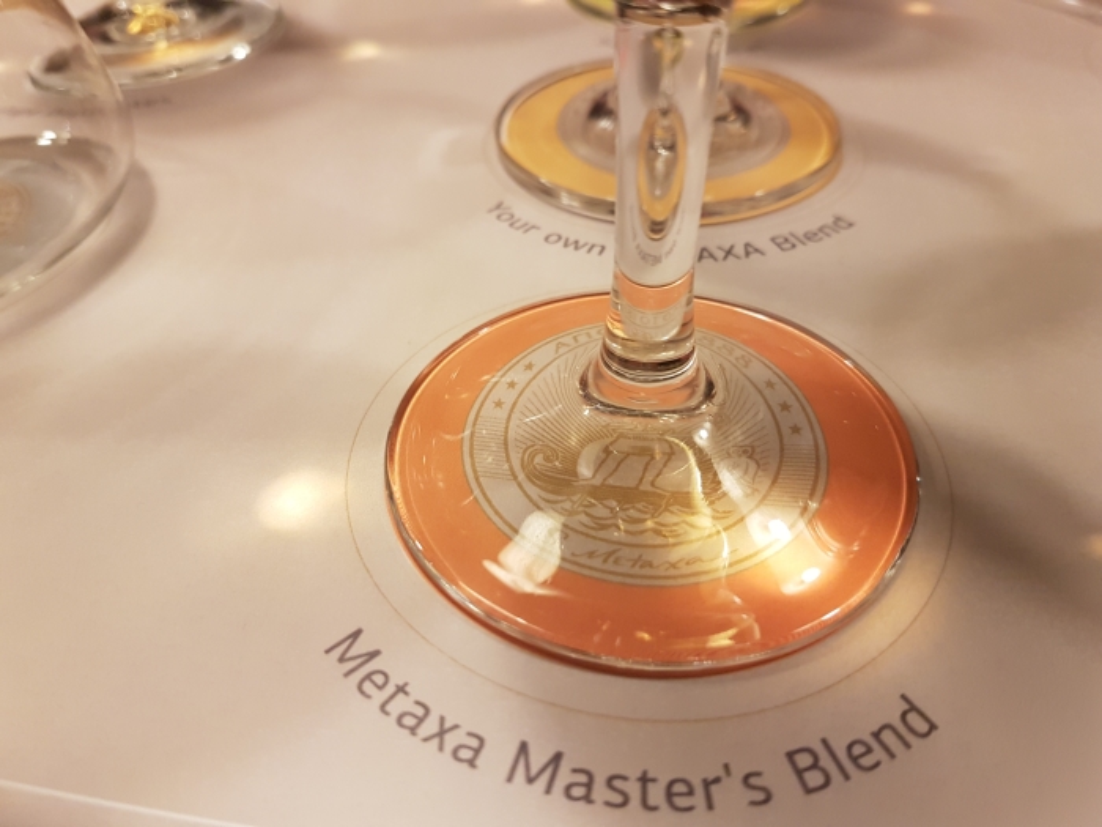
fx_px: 828
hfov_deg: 67.3
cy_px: 414
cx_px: 551
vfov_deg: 53.1
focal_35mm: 26
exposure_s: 1/25
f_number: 1.7
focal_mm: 4.2
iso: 160
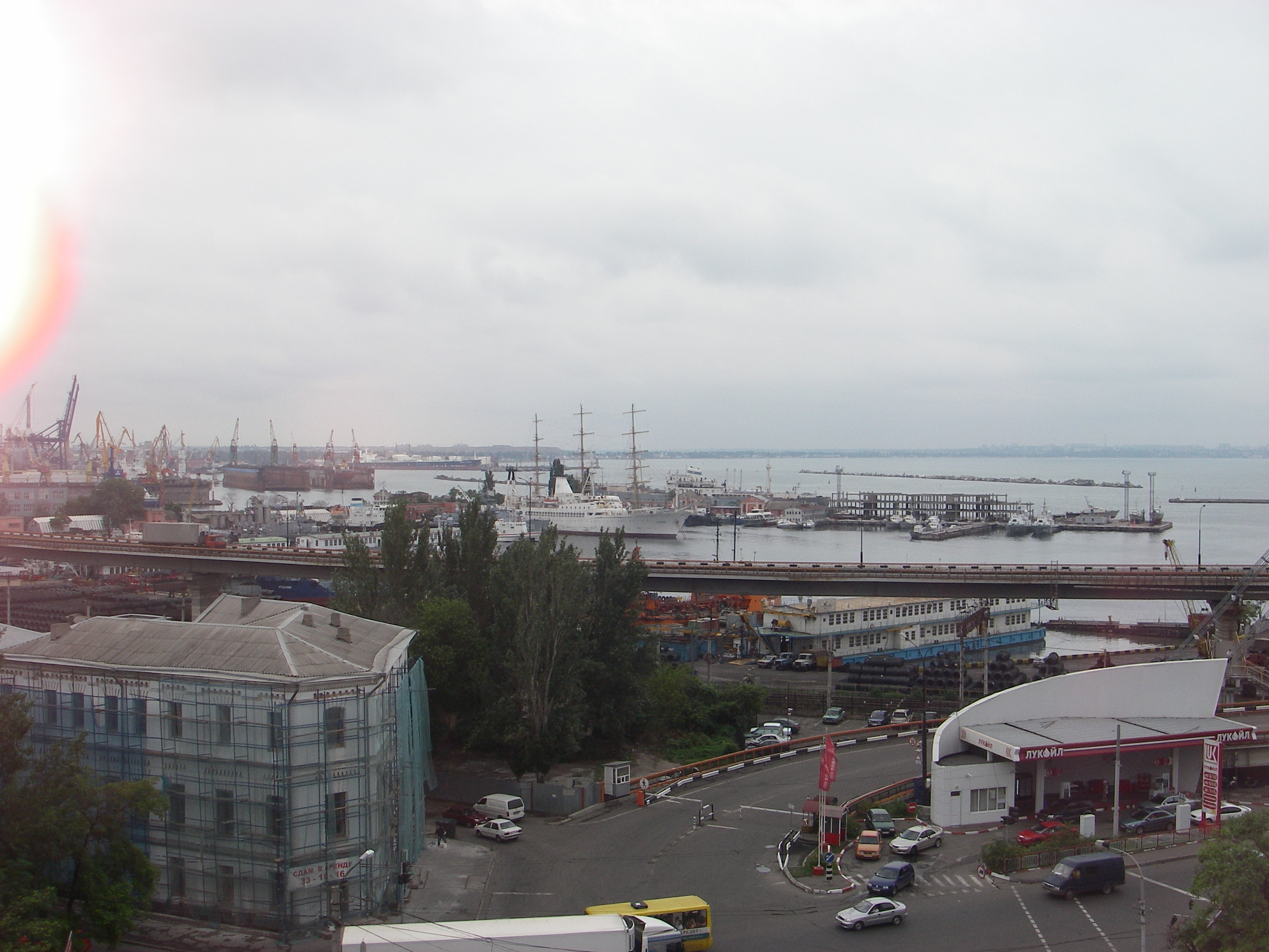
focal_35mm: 38
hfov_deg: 49.0
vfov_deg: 37.7
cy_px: 476
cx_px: 634
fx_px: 1393
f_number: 6.6
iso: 64
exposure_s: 1/200
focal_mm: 6.3
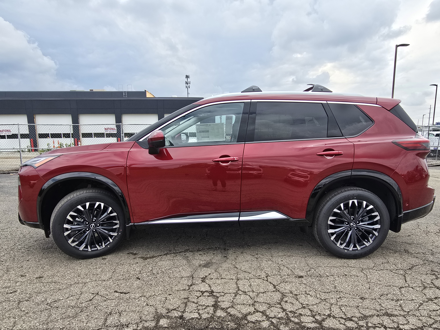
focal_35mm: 13
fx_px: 165
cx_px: 220
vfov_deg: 89.9
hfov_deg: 106.2
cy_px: 165
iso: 50
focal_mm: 2.2
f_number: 2.2
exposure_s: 1/1151
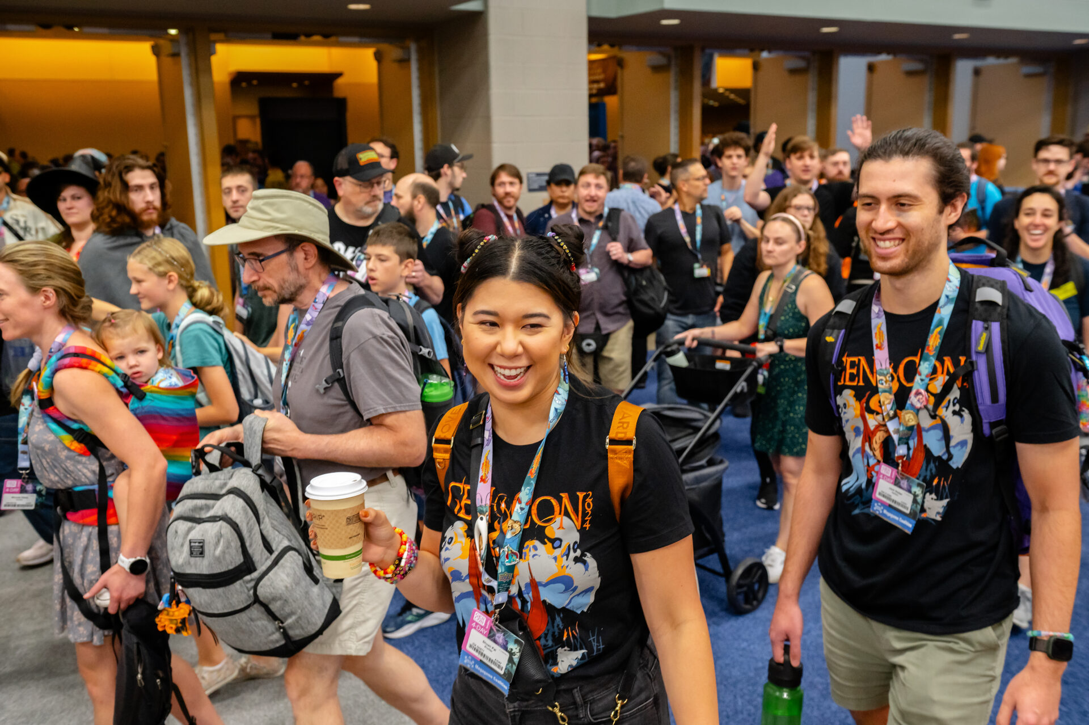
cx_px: 544
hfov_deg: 58.7
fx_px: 967
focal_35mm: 32
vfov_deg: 41.1
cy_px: 362
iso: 2000
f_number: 4
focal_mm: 32
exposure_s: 1/400
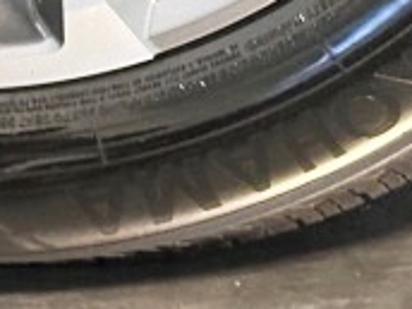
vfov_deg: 5.0
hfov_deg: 6.9
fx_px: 3404
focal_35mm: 286
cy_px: -493
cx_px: -69
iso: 640
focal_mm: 6.86
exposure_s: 1/30
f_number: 1.78
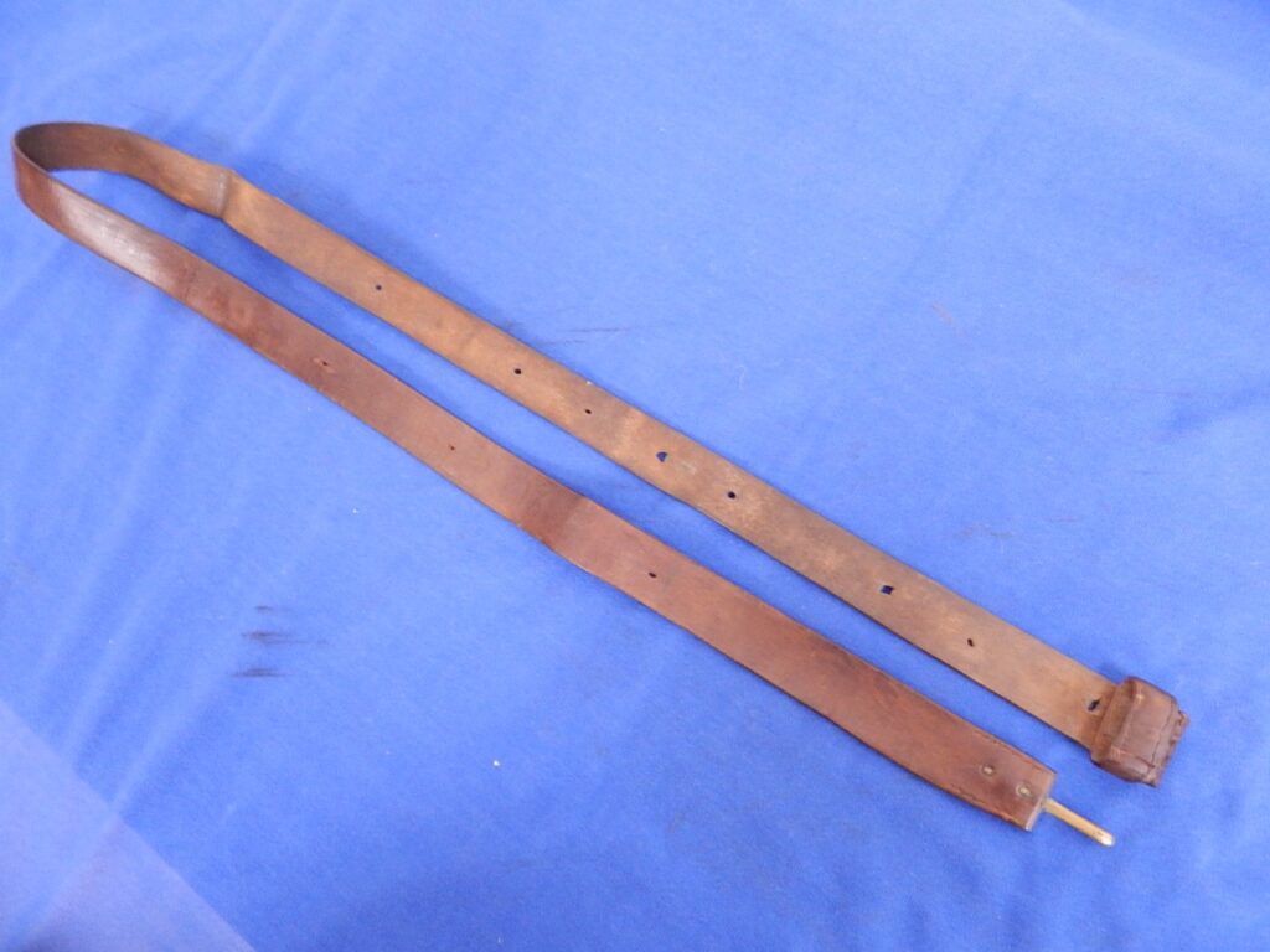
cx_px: 635
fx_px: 807
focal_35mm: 22
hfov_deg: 76.4
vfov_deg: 61.1
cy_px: 476
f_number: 3
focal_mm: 4
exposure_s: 1/8
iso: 450
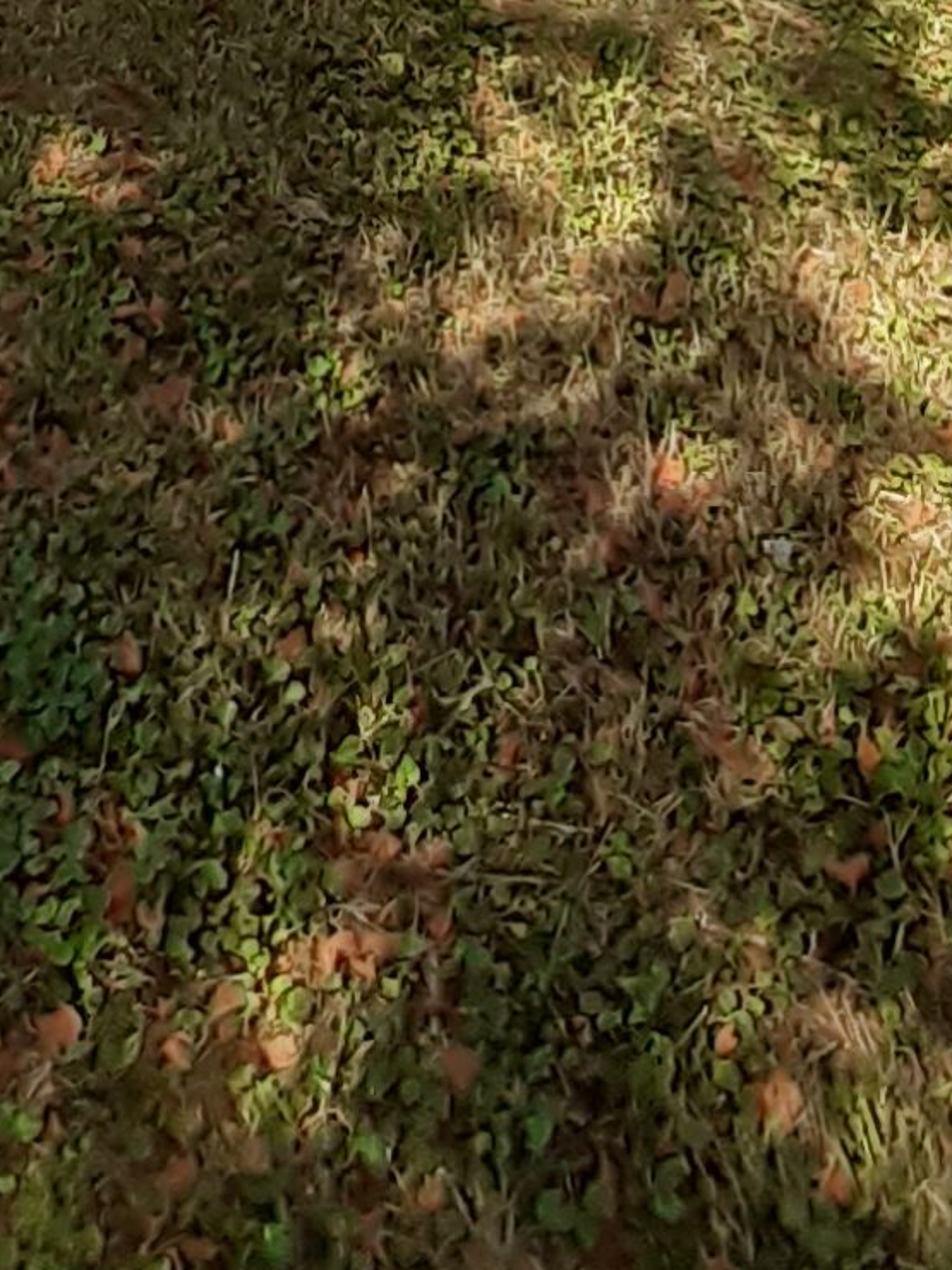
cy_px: -896
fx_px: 1650
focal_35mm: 45
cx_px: 372
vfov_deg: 24.2
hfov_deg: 32.1
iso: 40
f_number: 2.2
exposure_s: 1/426
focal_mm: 1.13
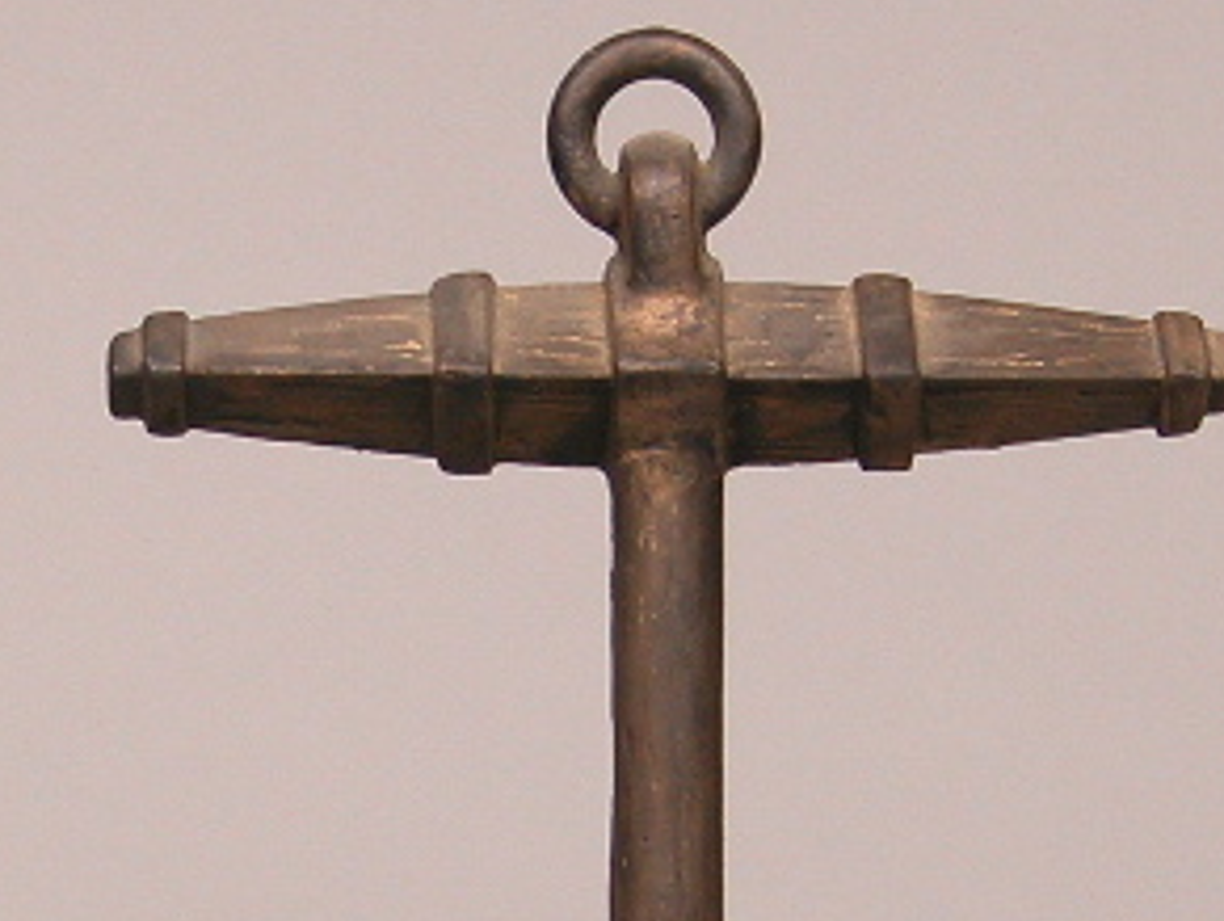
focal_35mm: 376
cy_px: 1274
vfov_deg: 3.9
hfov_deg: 5.2
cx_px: -139
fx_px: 13312
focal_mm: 27.3
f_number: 3.7
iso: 100
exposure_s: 1/125
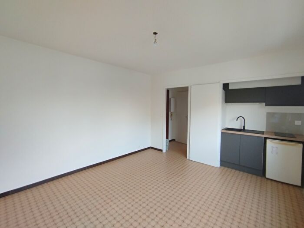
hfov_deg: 98.2
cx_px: 152
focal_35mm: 15
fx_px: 132
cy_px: 114
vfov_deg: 81.7
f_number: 2.2
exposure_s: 1/33
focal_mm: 1.65
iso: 100
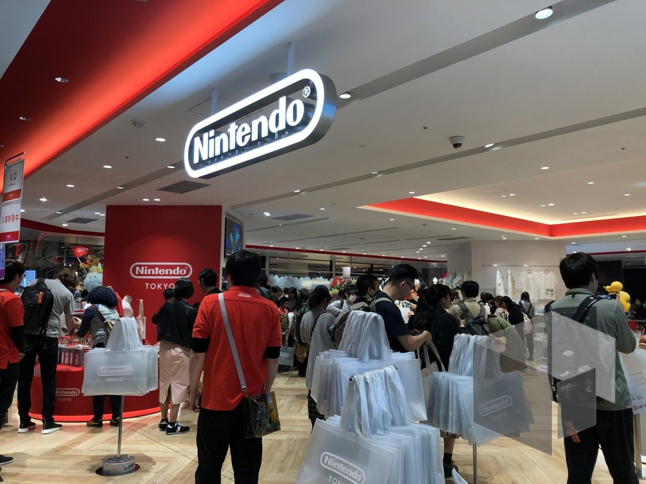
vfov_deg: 49.7
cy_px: 242
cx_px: 323
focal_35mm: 28
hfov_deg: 63.4
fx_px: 523
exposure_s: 1/100
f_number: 1.8
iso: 32
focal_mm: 4
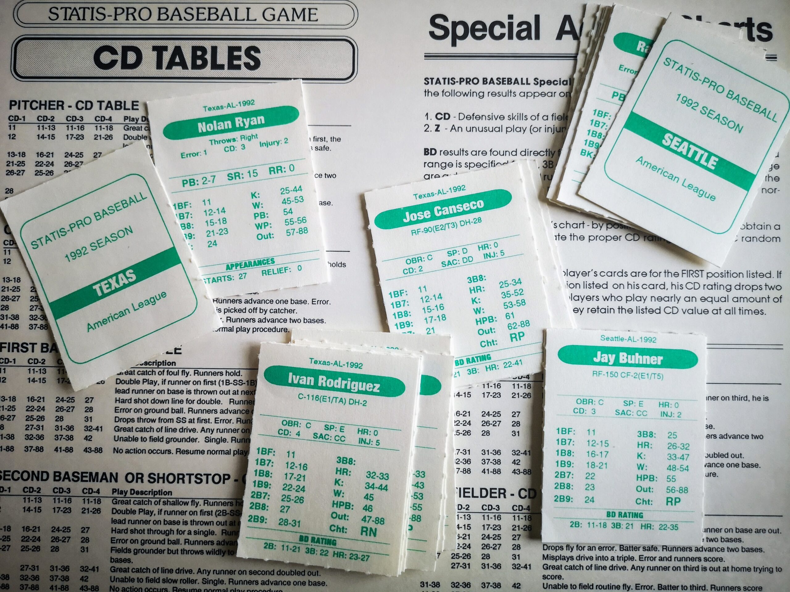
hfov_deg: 65.3
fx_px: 616
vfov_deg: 51.4
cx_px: 395
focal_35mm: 27
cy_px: 296
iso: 250
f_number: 1.8
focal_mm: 5.58
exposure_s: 1/100
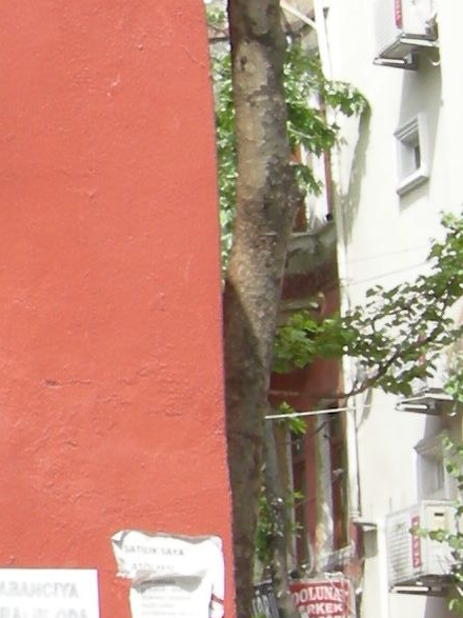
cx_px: -411
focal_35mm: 159
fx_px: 2837
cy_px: 337
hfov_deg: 8.9
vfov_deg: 12.4
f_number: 5.4
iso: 64
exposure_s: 1/207
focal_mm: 7.5
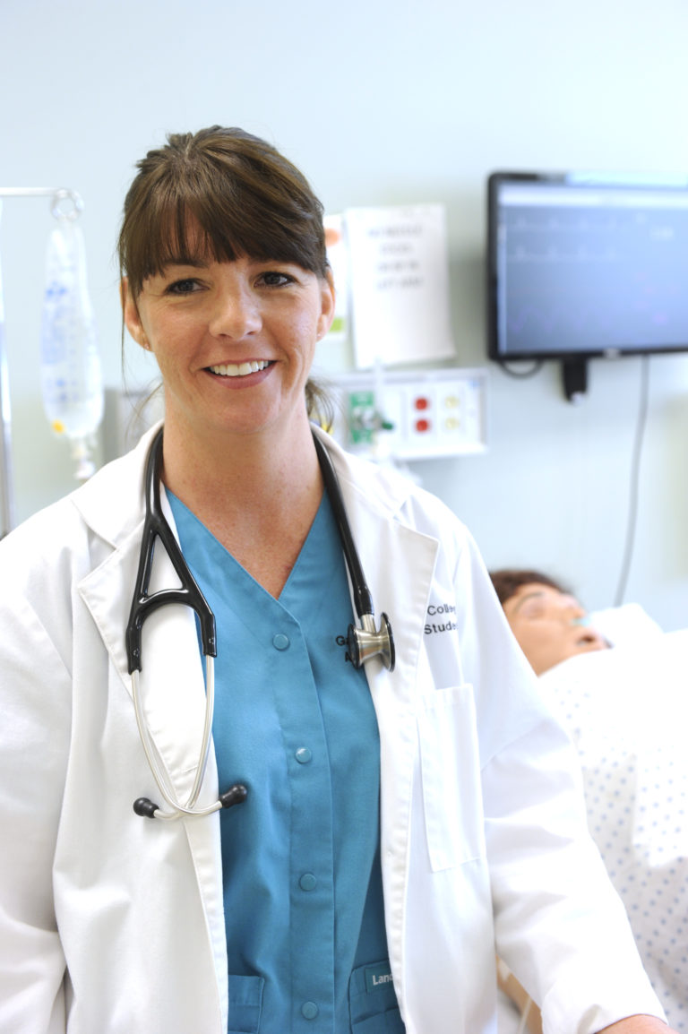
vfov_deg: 38.2
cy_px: 517
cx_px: 344
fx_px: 1492
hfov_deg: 26.0
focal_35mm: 52
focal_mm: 52
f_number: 4.5
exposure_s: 1/125
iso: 1000
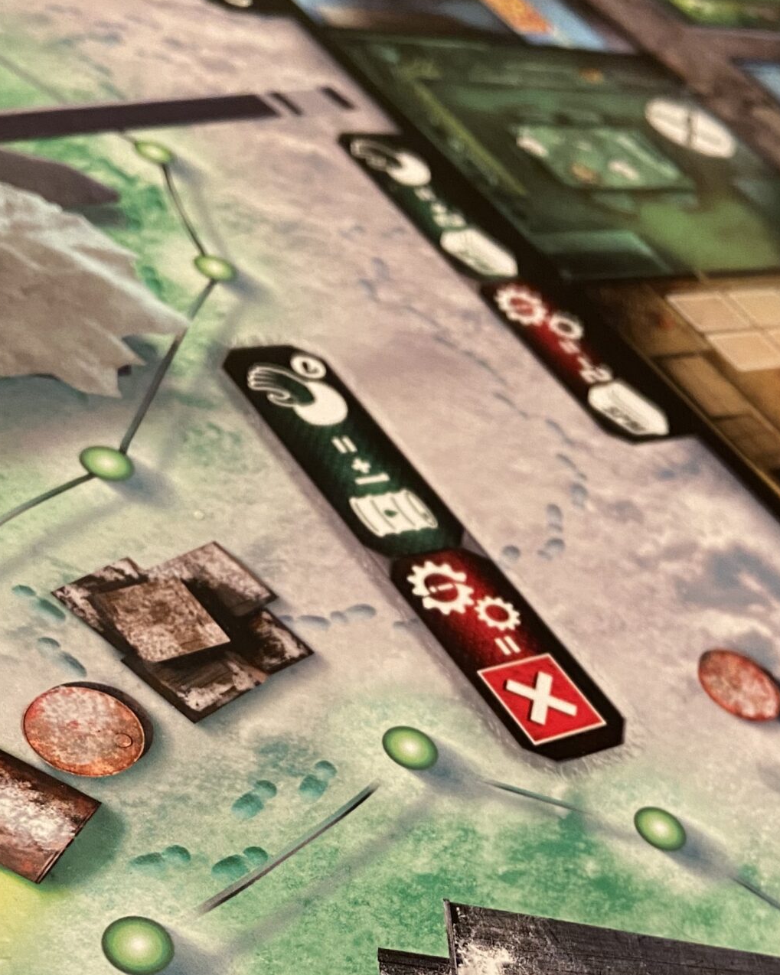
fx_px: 1472
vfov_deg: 35.1
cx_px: 395
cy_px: 827
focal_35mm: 51
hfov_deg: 29.7
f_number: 1.8
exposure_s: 1/33
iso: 320
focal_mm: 4.25
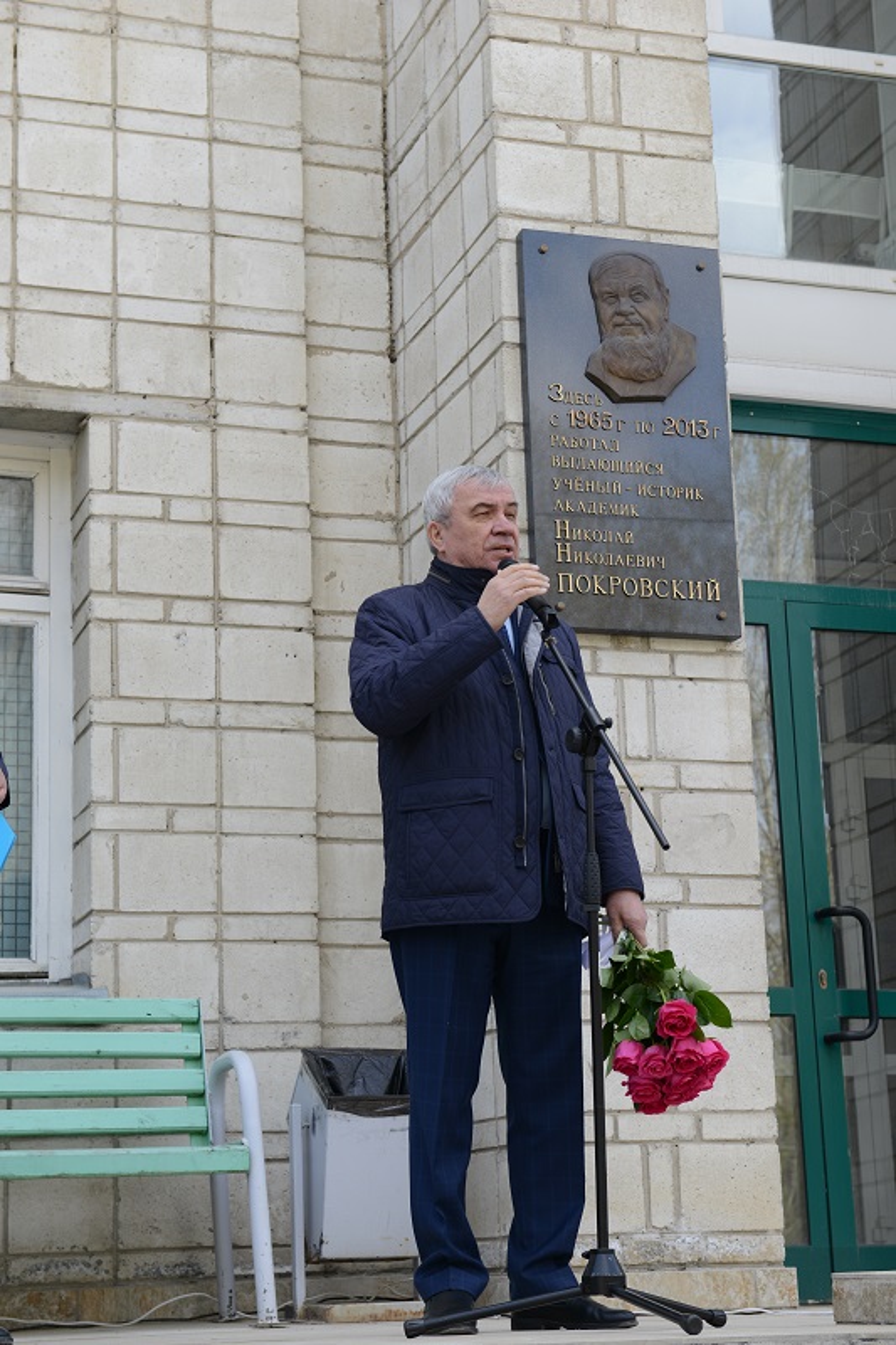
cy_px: 672
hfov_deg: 19.4
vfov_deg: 28.8
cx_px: 448
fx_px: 2614
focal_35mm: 70
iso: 160
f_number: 6.3
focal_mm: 70
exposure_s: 1/160
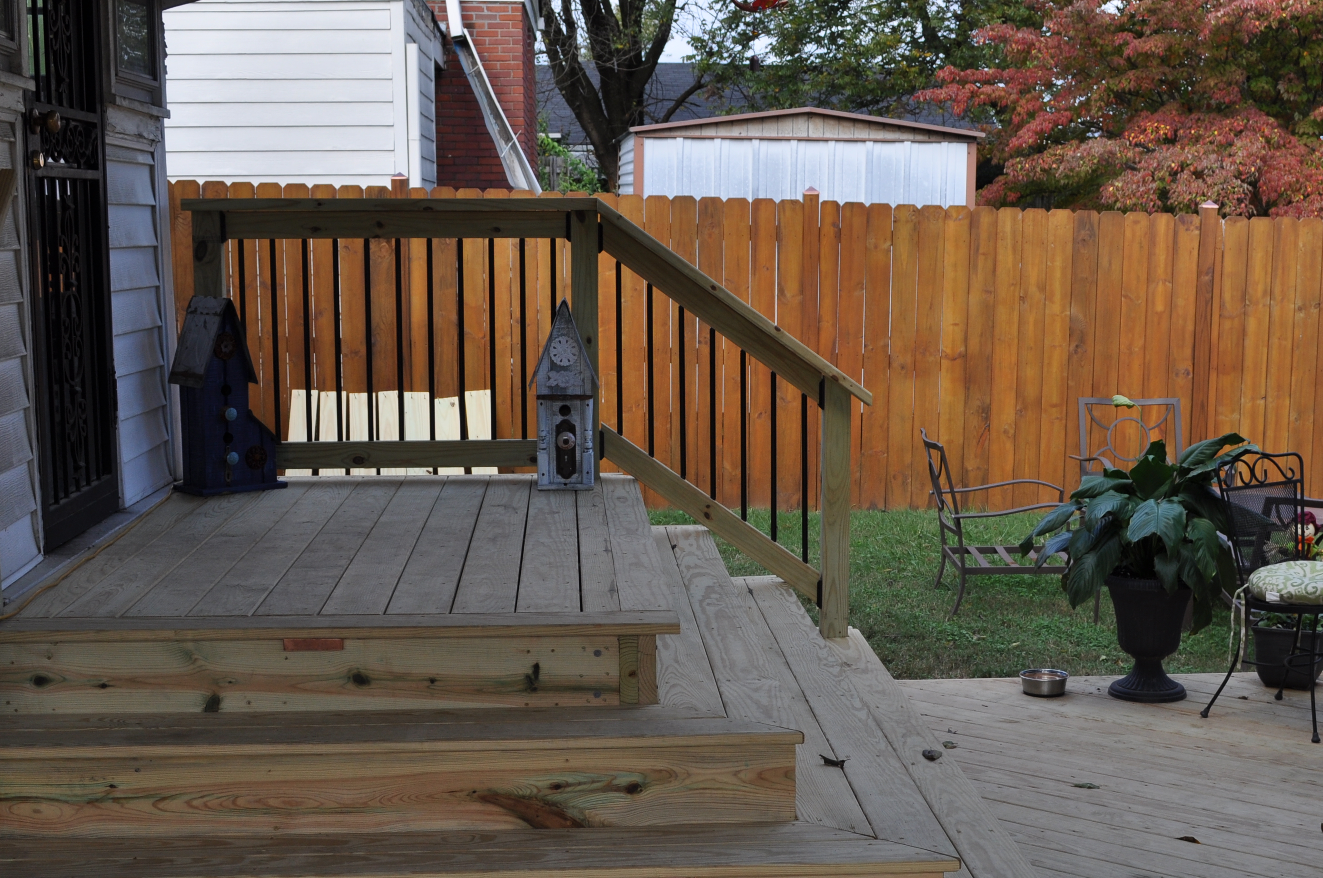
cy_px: 565
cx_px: 727
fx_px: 1945
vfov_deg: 25.3
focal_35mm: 53
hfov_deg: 37.5
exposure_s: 1/200
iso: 200
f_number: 7.1
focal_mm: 24
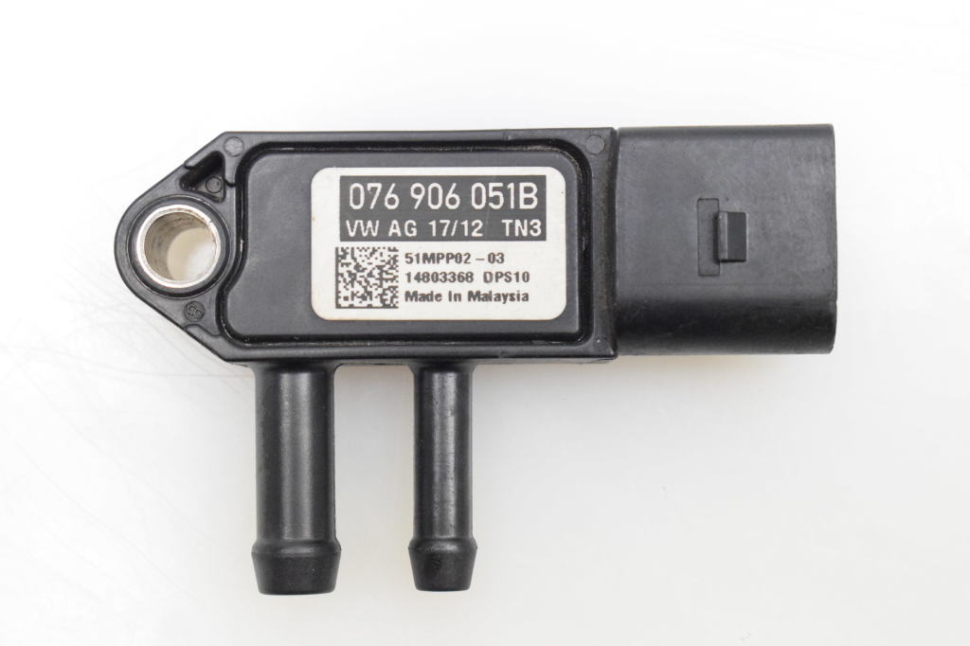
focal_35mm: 82
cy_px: 323
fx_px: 2222
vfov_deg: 16.5
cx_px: 485
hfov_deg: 24.6
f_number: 9
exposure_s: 1/500
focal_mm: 55
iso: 6400
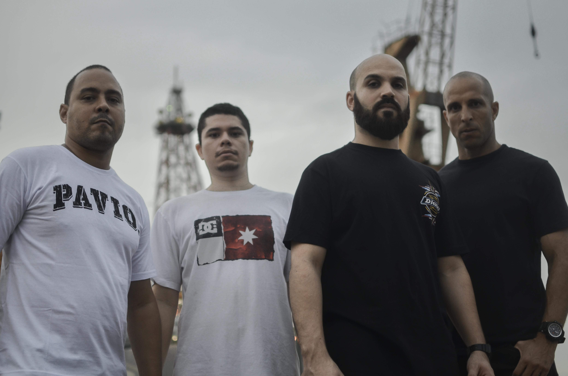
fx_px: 827
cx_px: 284
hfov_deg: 37.9
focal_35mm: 52
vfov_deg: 25.6
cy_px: 188
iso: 250
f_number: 1.8
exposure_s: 1/400
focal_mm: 35
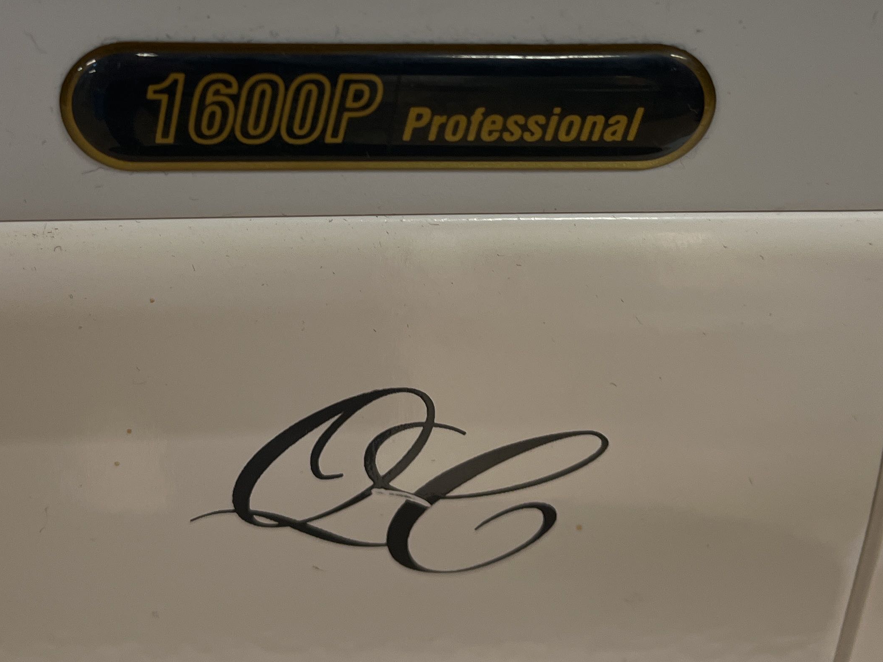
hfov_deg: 38.2
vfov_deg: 28.6
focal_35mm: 50
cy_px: 155
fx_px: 1275
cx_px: 413
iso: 80
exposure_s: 1/50
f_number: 1.6
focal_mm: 5.1
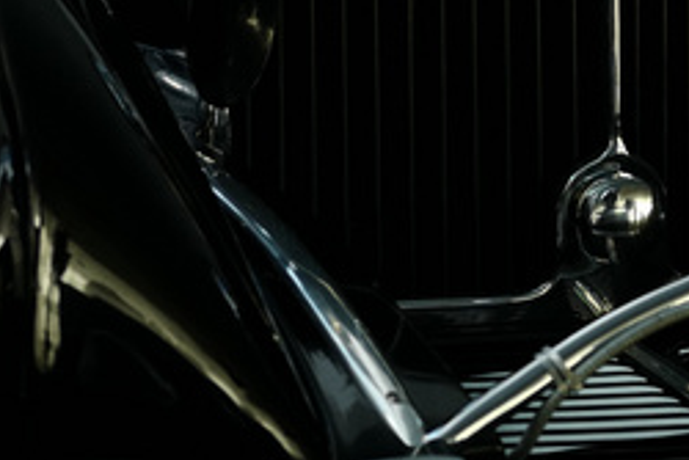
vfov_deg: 4.2
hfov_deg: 6.4
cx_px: 157
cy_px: -209
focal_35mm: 324
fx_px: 6204
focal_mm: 50
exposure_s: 1/200
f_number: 2
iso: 400
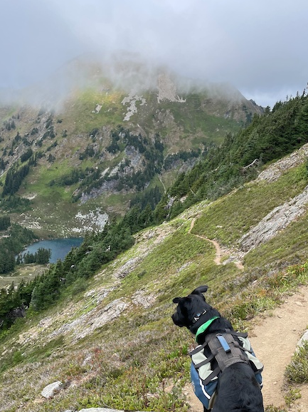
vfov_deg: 50.8
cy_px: 260
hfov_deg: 39.6
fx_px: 427
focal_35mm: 36
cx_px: 156
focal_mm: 4.2
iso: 32
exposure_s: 1/1261
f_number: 1.6
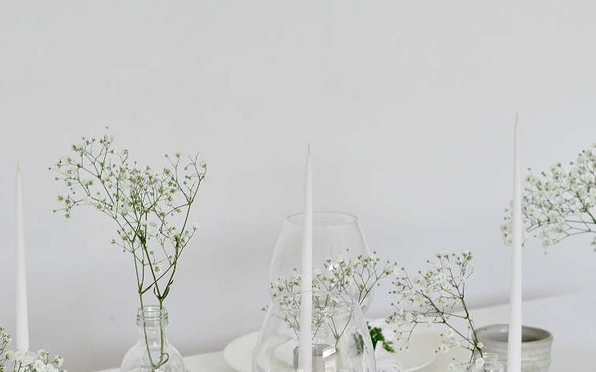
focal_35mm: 116
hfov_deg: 18.0
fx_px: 1884
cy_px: 386
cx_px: 300
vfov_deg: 11.2
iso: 1600
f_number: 6.3
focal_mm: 50
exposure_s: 1/25
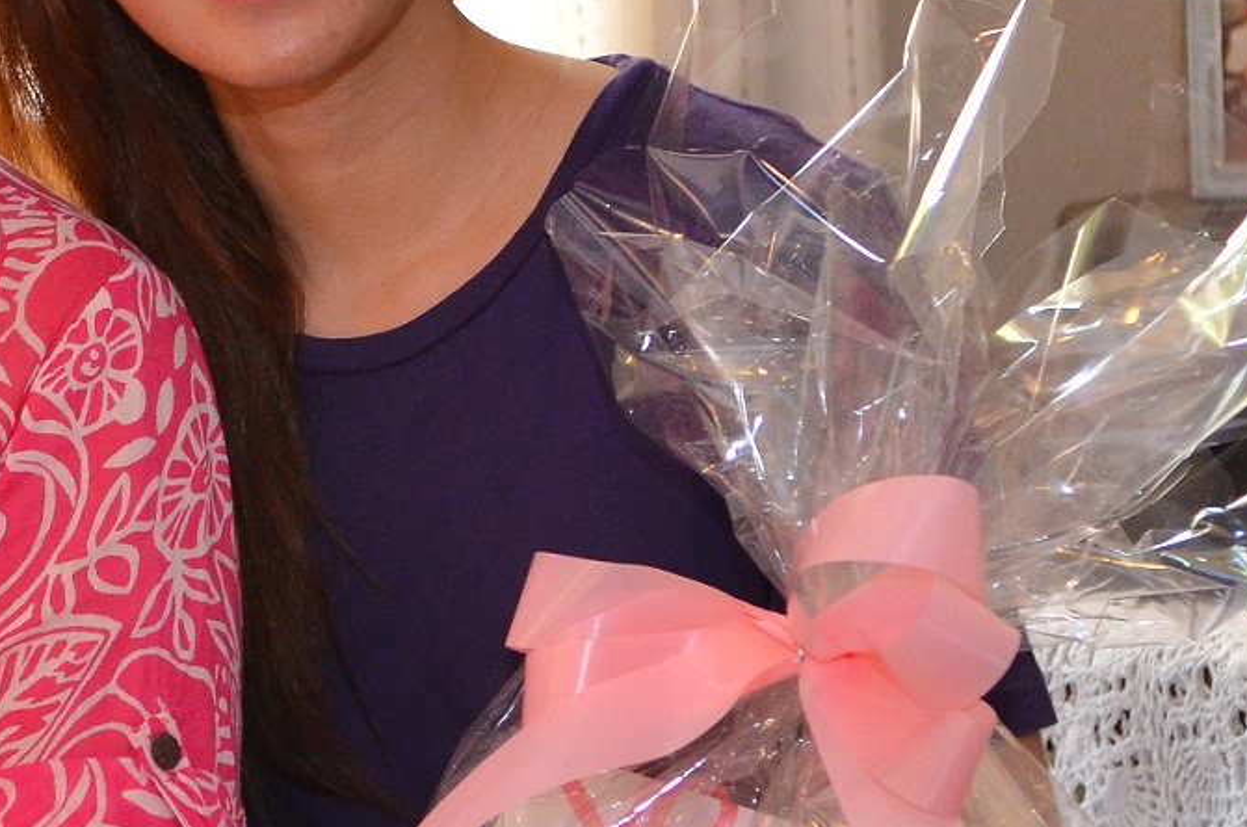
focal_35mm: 141
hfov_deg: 14.3
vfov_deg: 9.7
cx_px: -46
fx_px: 4876
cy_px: 390
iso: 1600
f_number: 3.5
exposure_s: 1/100
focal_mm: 32
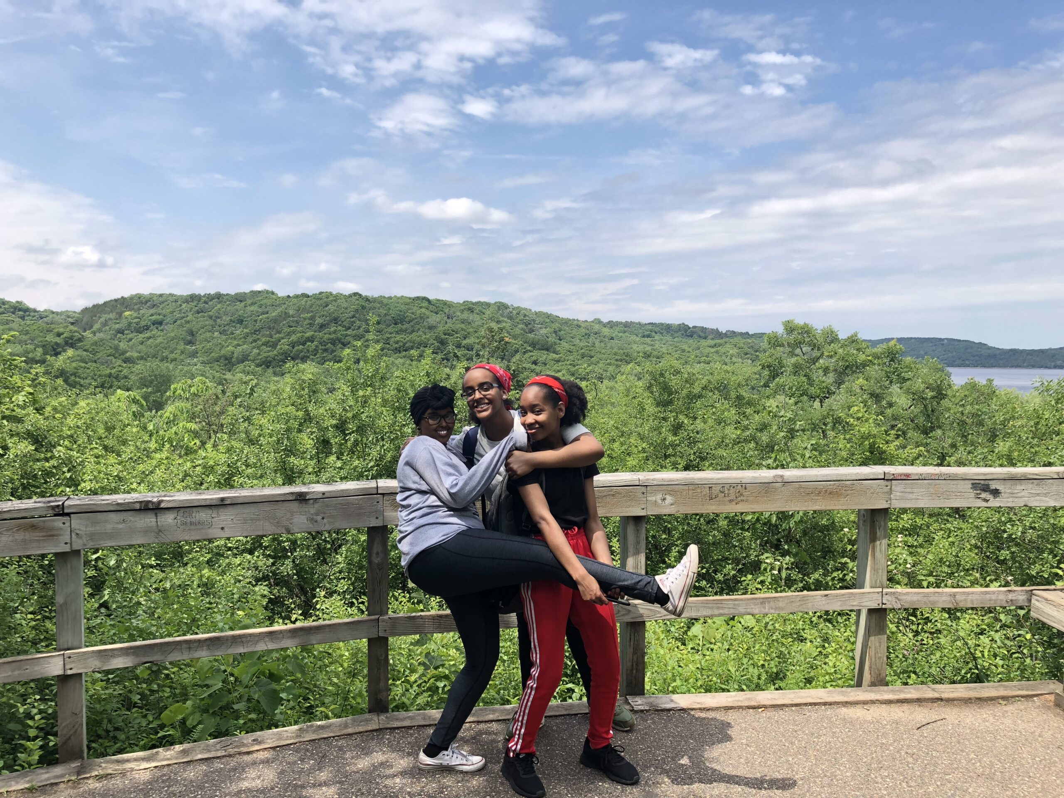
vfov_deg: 49.7
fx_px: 861
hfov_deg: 63.4
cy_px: 399
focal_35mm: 28
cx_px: 532
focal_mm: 3.99
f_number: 1.8
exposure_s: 1/736
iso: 20
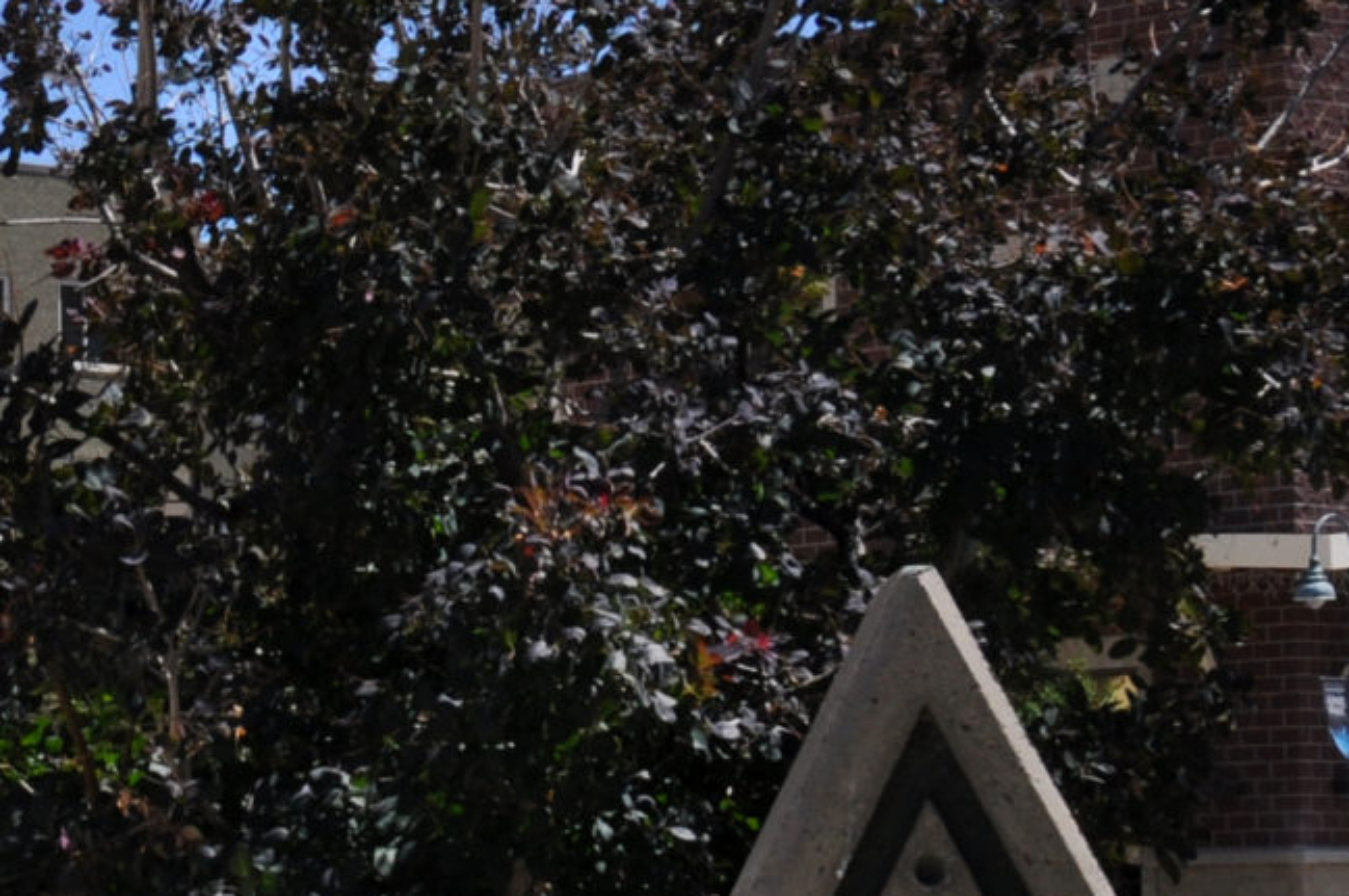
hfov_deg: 13.7
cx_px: -582
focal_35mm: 142
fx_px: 5314
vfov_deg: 9.6
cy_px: 730
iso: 200
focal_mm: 24
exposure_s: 1/400
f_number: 10
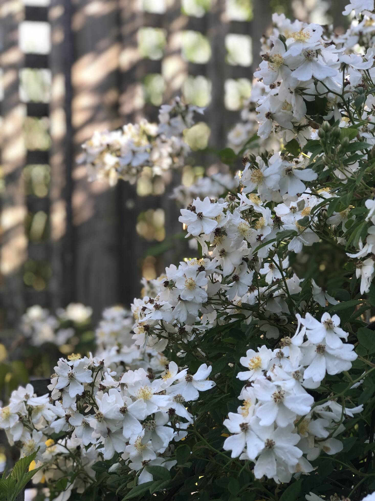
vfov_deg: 33.8
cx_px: 188
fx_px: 823
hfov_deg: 25.7
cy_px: 250
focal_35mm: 57
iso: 32
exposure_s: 1/120
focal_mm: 6.6
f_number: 2.8
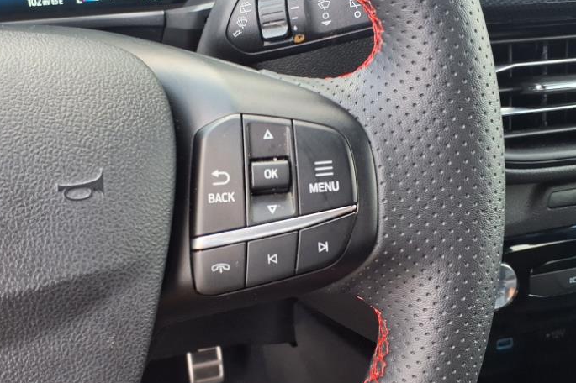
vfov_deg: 31.8
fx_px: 672
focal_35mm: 42
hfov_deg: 46.3
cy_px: 207
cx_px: 244
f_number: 1.9
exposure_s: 1/60.2
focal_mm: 3.58
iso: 40
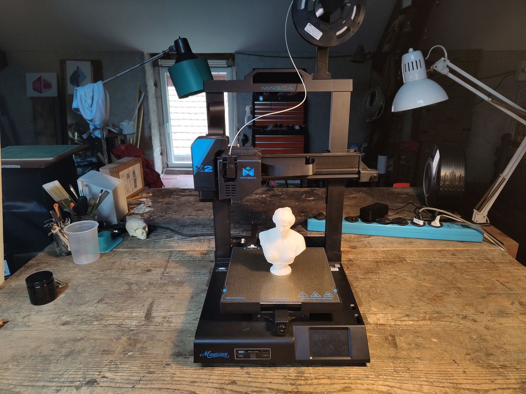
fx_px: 365
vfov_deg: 56.8
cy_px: 197
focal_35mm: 24
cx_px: 263
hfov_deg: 71.6
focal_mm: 5.59
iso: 152
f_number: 1.88
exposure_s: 1/50
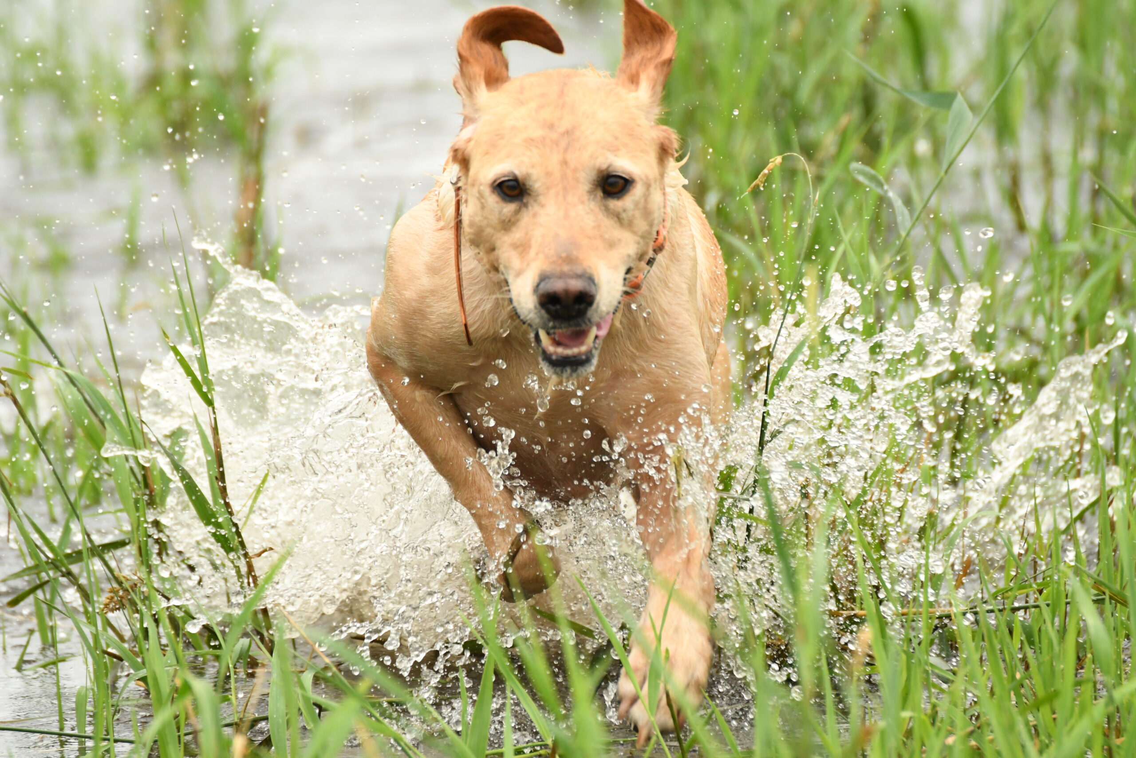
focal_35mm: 450
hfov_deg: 4.6
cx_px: 568
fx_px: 14200
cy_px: 379
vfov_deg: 3.1
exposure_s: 1/1250
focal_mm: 300
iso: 2000
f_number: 5.6
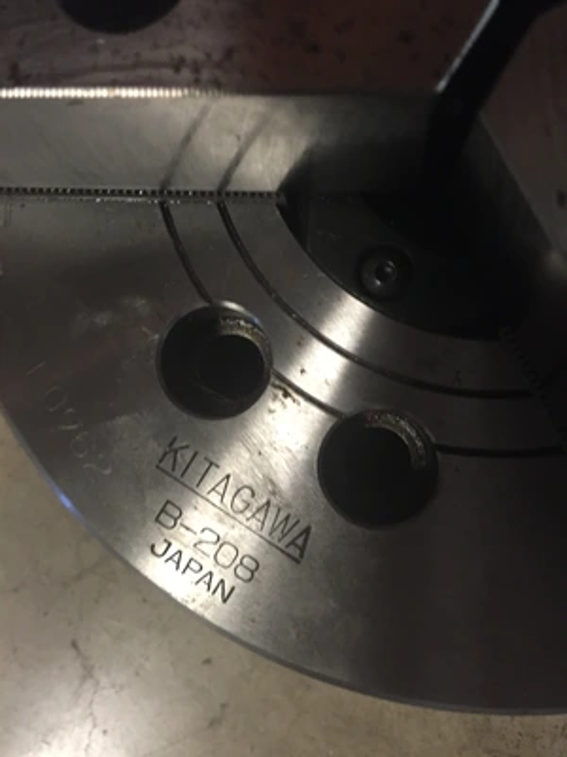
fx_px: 633
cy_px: 378
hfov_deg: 48.2
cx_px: 284
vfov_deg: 61.7
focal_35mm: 29
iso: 250
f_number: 2.2
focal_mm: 4.15
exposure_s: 1/15
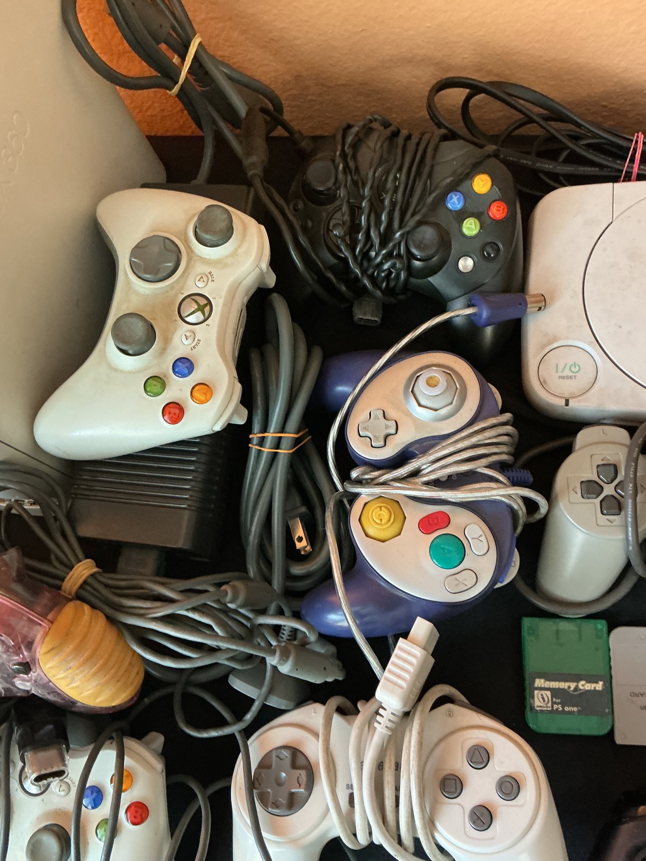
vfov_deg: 61.7
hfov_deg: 48.2
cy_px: 430
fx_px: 722
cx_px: 323
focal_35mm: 29
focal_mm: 3
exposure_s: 1/30
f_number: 1.8
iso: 250
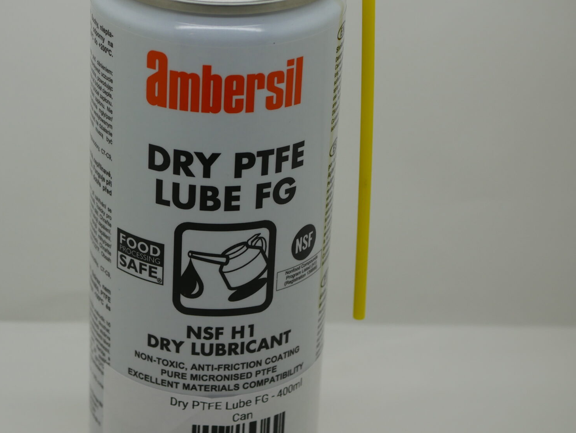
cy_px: 169
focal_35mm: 104
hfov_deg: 18.8
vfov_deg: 14.2
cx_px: 177
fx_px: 1731
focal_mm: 30
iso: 200
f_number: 4
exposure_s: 1/250
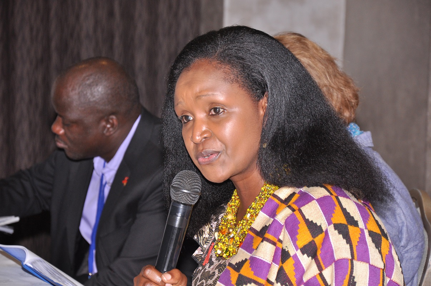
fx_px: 1883
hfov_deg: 13.1
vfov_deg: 8.7
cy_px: 143
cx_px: 216
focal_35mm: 158
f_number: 5.6
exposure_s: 1/100
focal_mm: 105
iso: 500
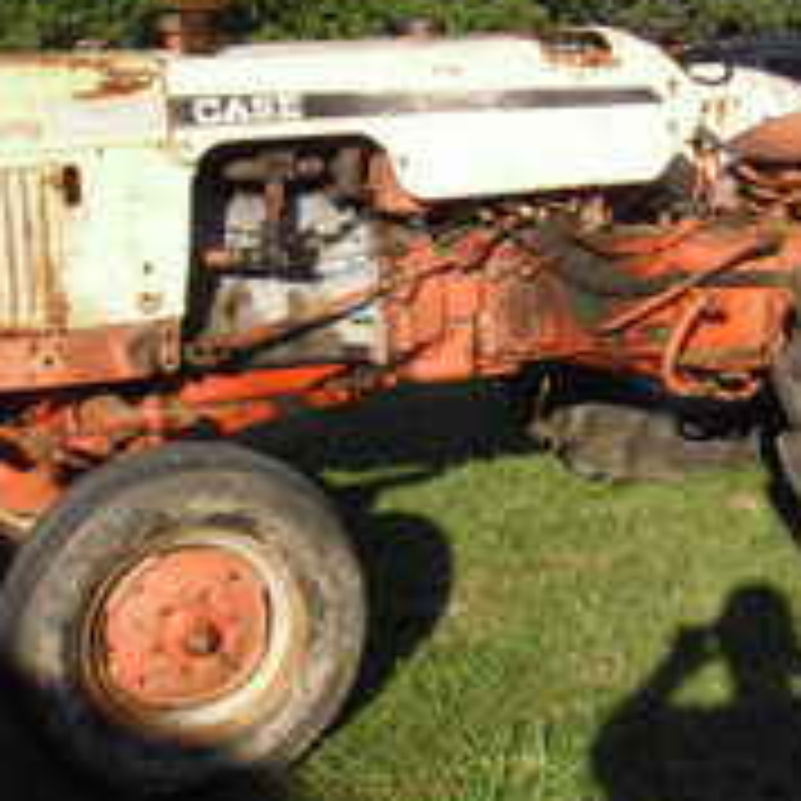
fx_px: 1702
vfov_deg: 26.3
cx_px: 522
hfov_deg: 26.4
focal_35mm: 65
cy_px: 261
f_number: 6.6
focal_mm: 6.7
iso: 100
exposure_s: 1/200
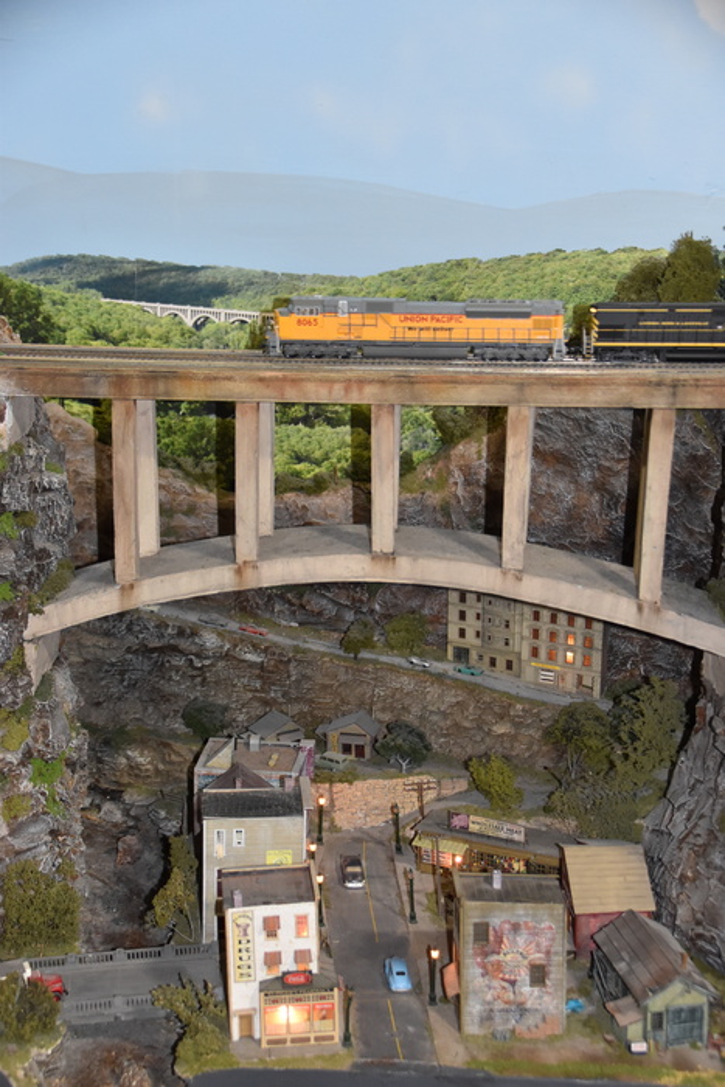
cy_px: 544
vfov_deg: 30.5
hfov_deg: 20.6
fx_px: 1993
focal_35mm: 66
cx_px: 362
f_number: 4.5
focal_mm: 44
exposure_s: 1/60
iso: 1400
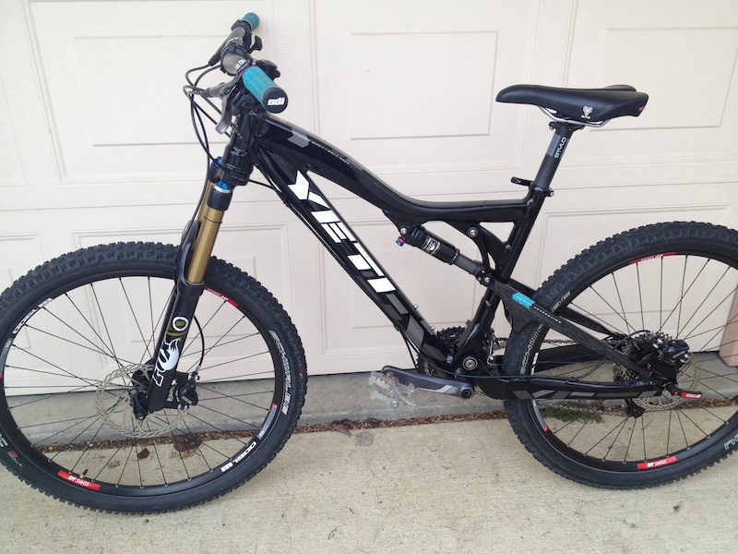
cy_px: 277
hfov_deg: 52.6
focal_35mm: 35
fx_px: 746
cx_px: 369
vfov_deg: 40.7
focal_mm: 4.28
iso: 50
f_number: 2.4
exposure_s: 1/253
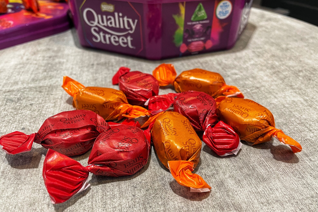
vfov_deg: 46.3
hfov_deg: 65.5
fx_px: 247
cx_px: 160
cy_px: 122
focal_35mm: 28
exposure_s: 1/50
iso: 125
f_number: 1.6
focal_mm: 4.2
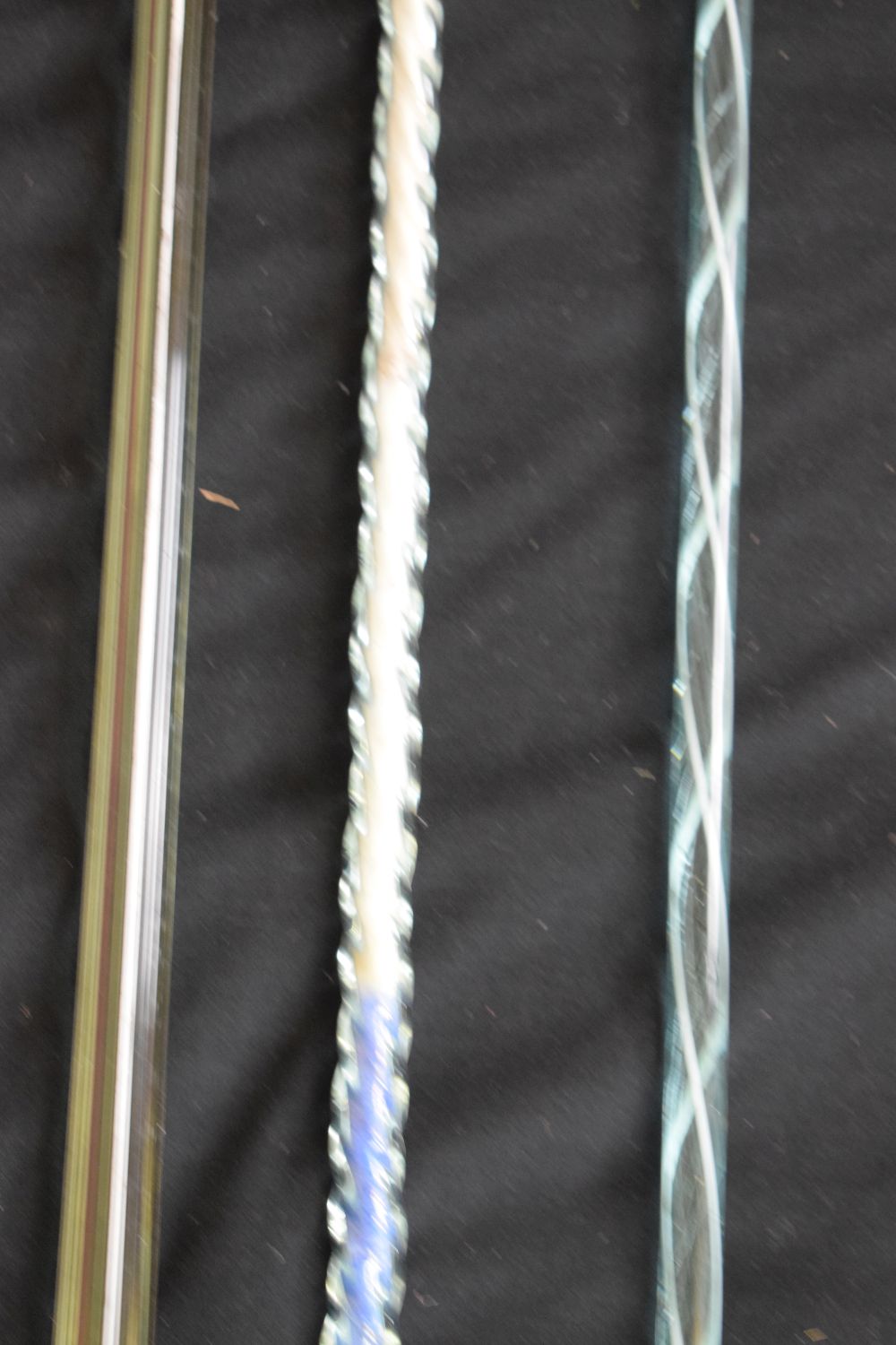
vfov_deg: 24.6
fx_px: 3080
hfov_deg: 16.6
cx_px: 448
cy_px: 672
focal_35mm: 82
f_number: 5.6
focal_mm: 55
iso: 3200
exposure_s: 1/40
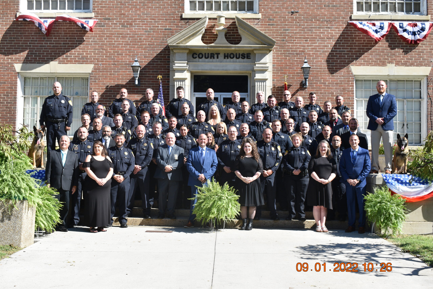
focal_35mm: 46
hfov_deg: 42.3
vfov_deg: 28.9
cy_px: 144
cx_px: 216
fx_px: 559
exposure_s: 1/250
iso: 160
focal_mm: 31
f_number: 8
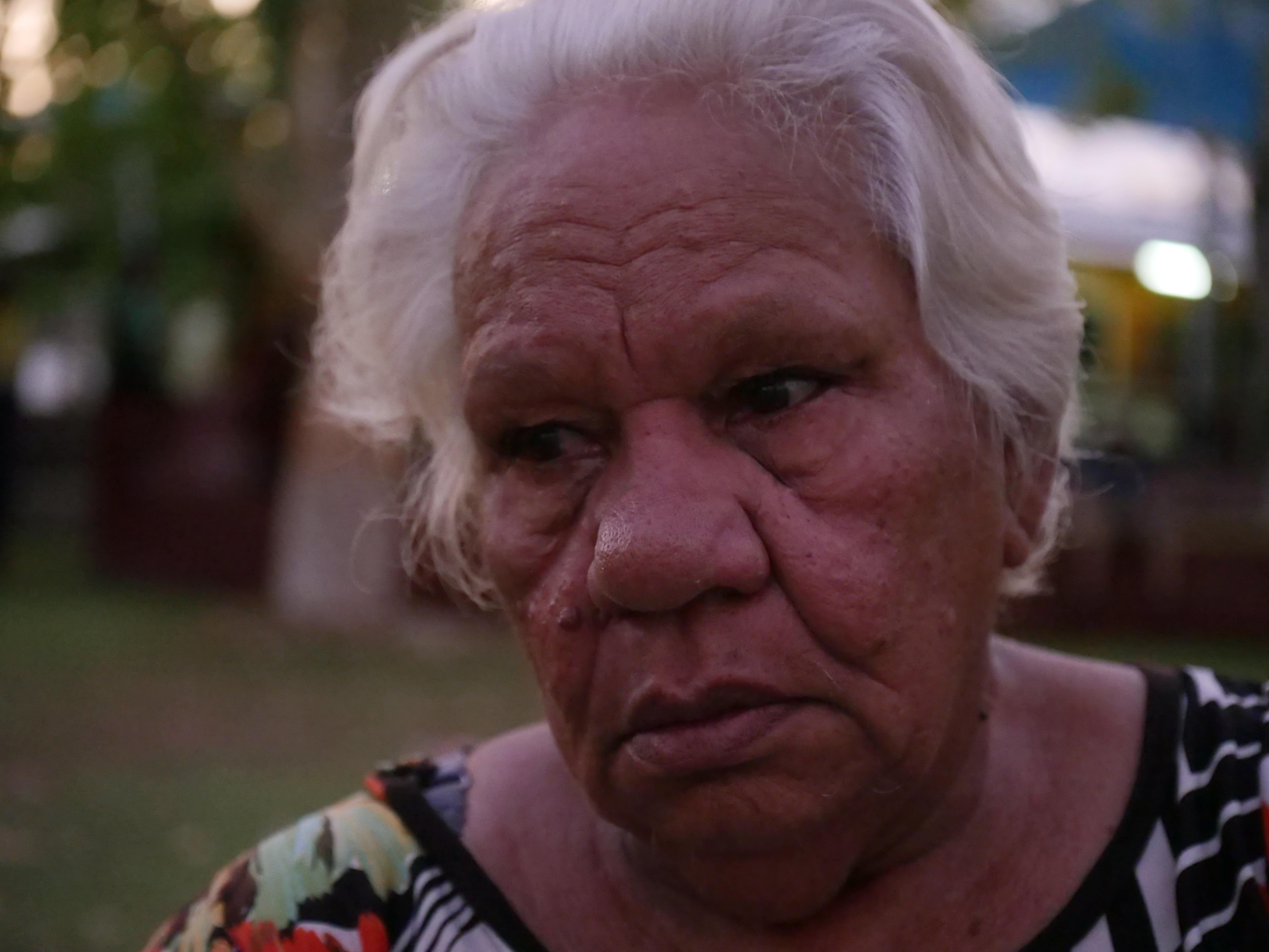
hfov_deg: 23.3
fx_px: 3079
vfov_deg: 17.6
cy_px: 476
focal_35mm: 84
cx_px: 634
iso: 6400
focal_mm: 42
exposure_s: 1/250
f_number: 2.8
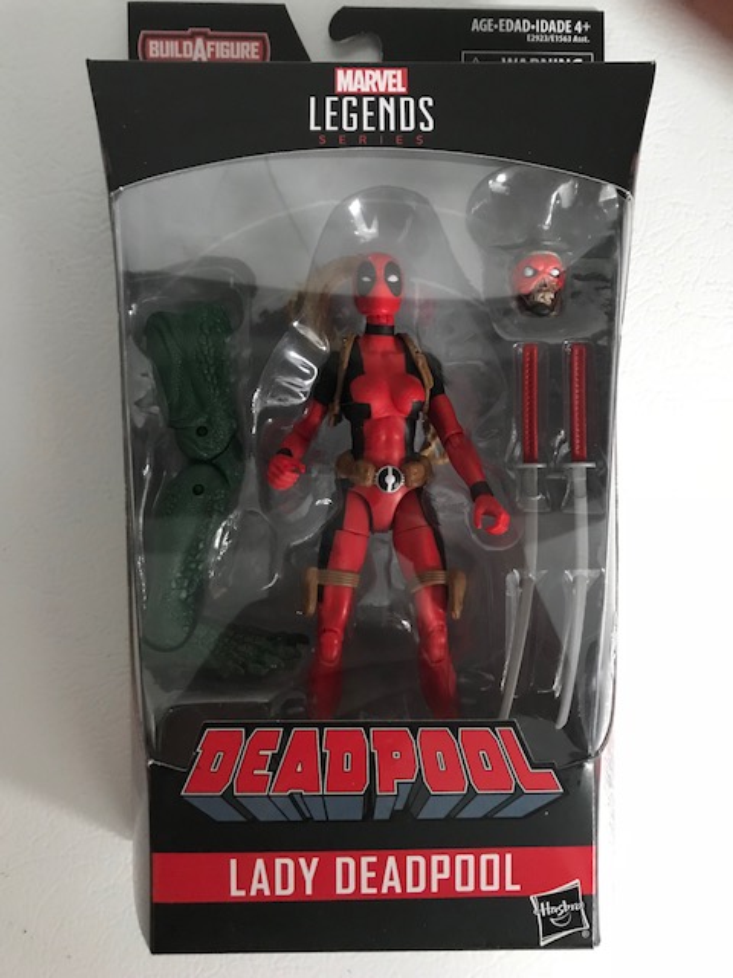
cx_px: 366
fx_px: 791
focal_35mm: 28
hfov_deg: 49.7
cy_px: 489
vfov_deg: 63.4
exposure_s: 1/11
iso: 100
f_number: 1.8
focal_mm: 3.99
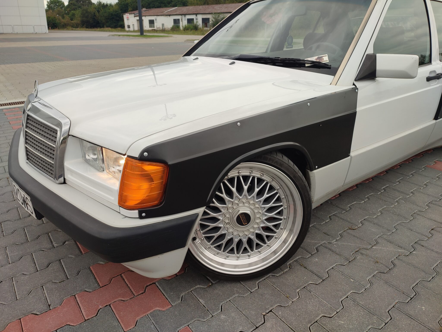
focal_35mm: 25
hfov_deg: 69.4
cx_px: 221
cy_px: 166
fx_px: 319
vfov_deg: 54.9
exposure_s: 1/256
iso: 50
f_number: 1.9
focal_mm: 6.04
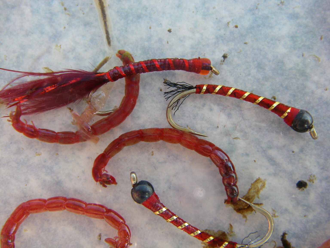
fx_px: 524
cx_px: 165
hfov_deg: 34.9
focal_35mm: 55
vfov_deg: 26.6
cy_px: 124
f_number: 3.6
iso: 64
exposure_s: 1/100
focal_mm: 9.2
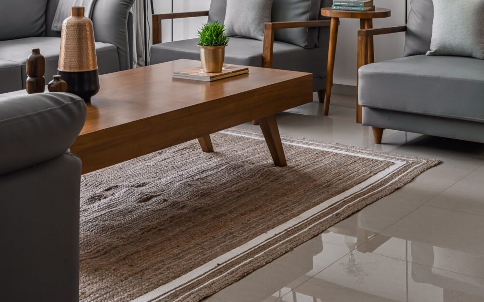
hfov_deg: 33.0
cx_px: 243
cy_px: -63
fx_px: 818
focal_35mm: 62
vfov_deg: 19.7
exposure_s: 1/1.25
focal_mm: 40
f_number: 11
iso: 100
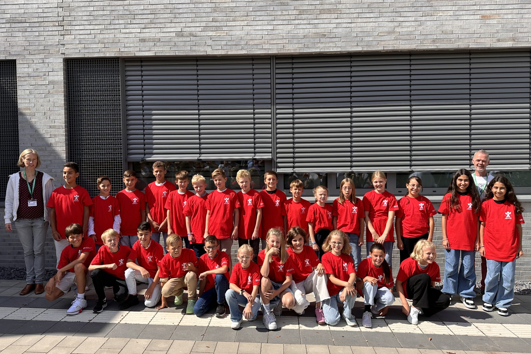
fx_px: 369
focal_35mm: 25
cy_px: 176
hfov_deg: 71.5
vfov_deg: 51.3
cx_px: 266
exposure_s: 1/2809
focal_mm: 6.86
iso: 80
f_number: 1.78
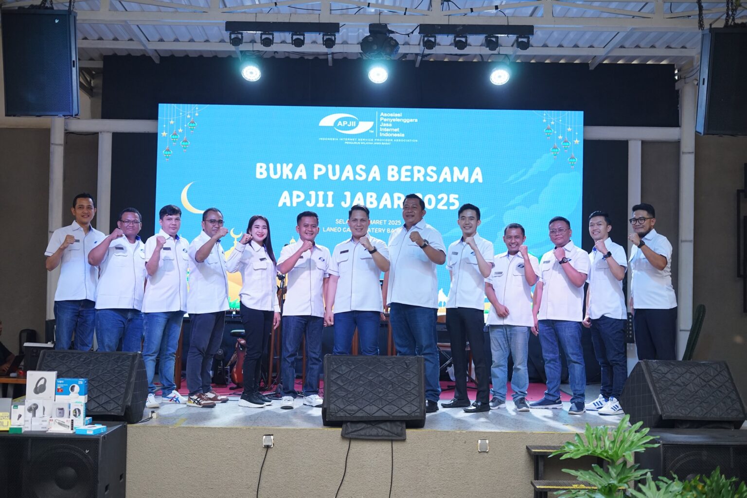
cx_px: 374
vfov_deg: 27.0
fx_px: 1037
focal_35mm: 50
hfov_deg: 39.6
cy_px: 249
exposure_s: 1/160
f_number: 2.8
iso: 800
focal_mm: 50
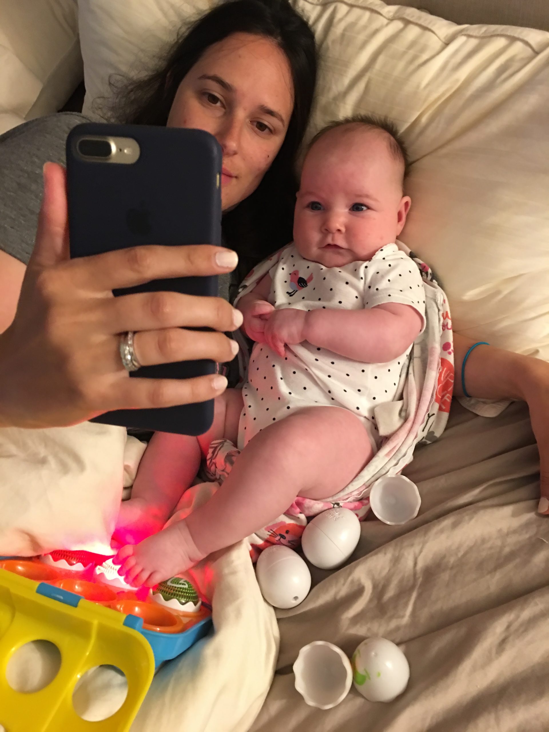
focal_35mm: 29
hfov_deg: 48.2
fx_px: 613
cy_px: 366
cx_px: 274
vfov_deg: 61.7
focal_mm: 4.15
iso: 50
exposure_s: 1/4
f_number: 2.2
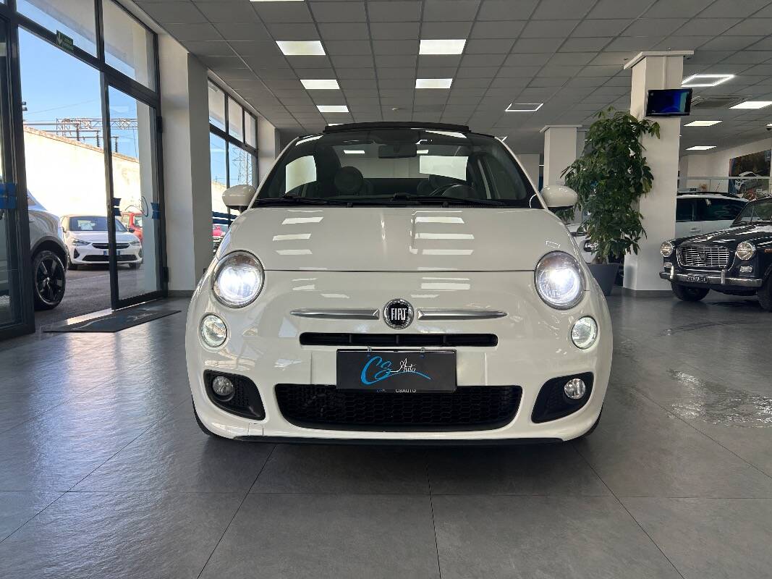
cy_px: 290
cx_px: 386
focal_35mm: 26
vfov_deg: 53.1
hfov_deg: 67.3
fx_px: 580
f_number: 1.5
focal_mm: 5.7
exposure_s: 1/410
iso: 50
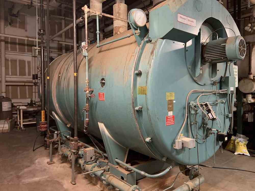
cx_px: 128
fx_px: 192
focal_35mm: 26
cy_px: 96
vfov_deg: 53.1
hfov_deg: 67.3
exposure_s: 1/30
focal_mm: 4.25
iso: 640
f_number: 1.8
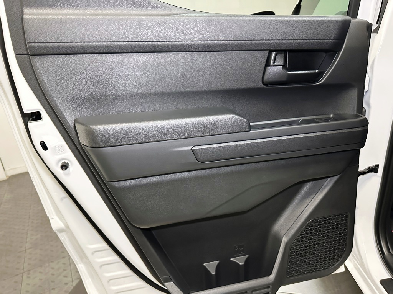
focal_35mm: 24
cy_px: 147
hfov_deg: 71.6
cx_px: 196
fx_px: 272
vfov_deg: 56.8
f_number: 1.78
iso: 1000
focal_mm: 6.86
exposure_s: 1/60
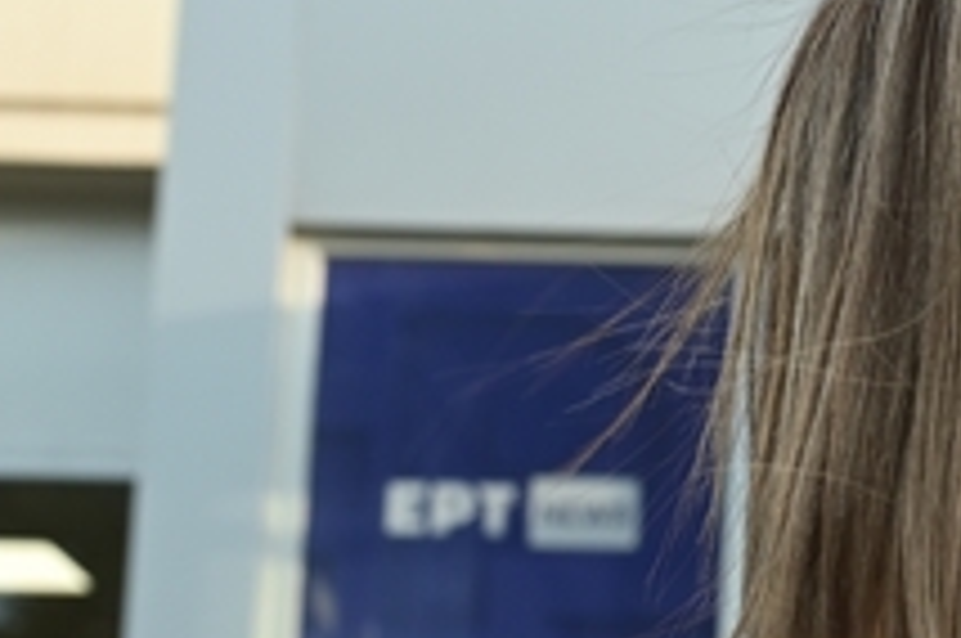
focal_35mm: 160
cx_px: 1379
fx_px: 4265
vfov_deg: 8.6
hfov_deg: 12.3
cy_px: 353
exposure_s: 1/320
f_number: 5.6
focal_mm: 38
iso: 500
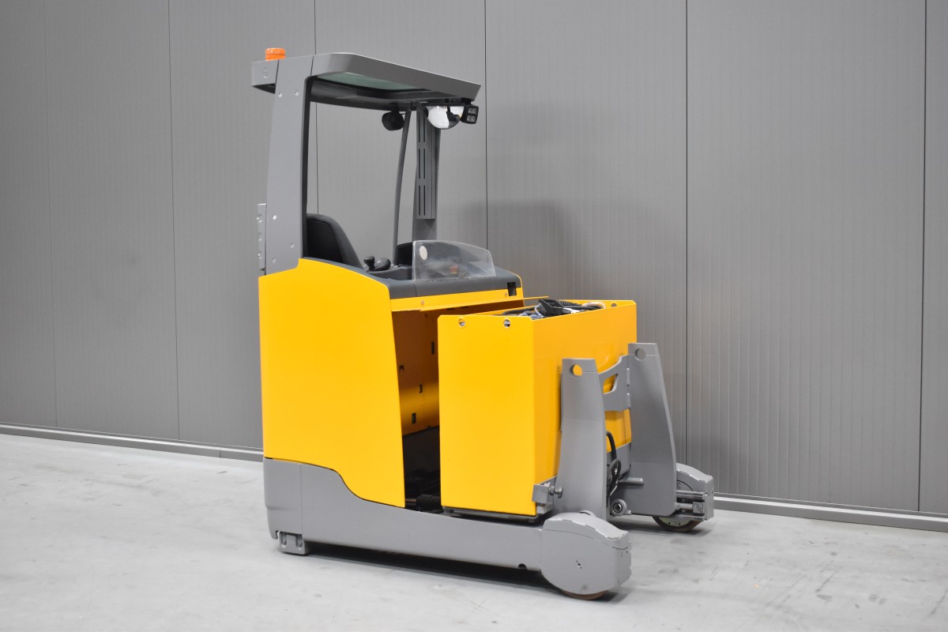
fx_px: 1145
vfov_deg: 30.8
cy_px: 316
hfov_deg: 45.0
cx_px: 474
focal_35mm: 44
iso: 1600
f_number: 4.2
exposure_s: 1/50
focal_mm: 29
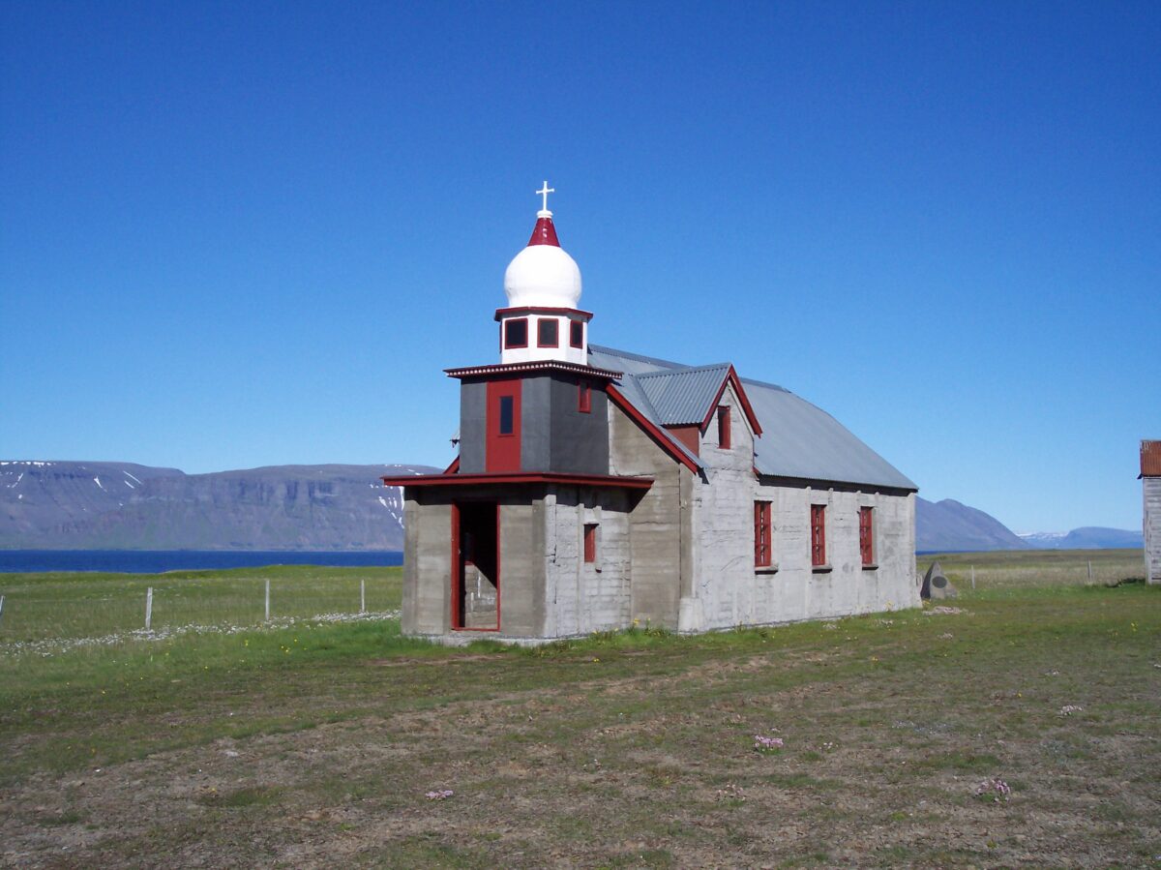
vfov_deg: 37.7
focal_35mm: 38
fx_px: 1274
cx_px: 580
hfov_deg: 49.0
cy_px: 435
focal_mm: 8
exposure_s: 1/1000
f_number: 4.8
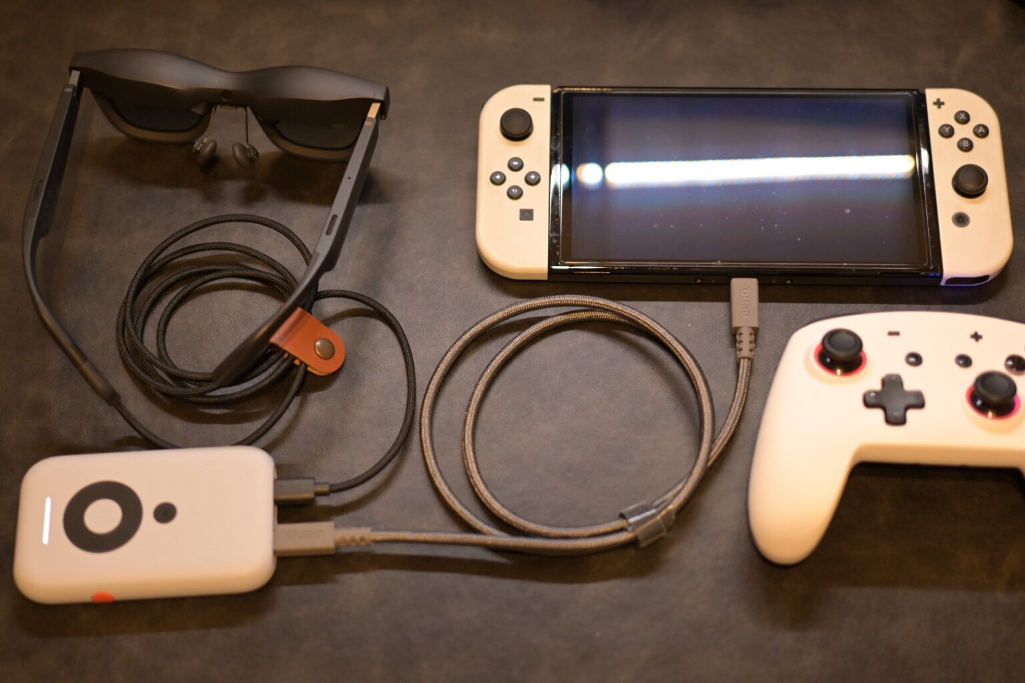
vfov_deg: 22.6
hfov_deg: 33.4
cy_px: 342
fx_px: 1708
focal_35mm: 60
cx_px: 512
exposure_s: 1/80
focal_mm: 40
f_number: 2
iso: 450
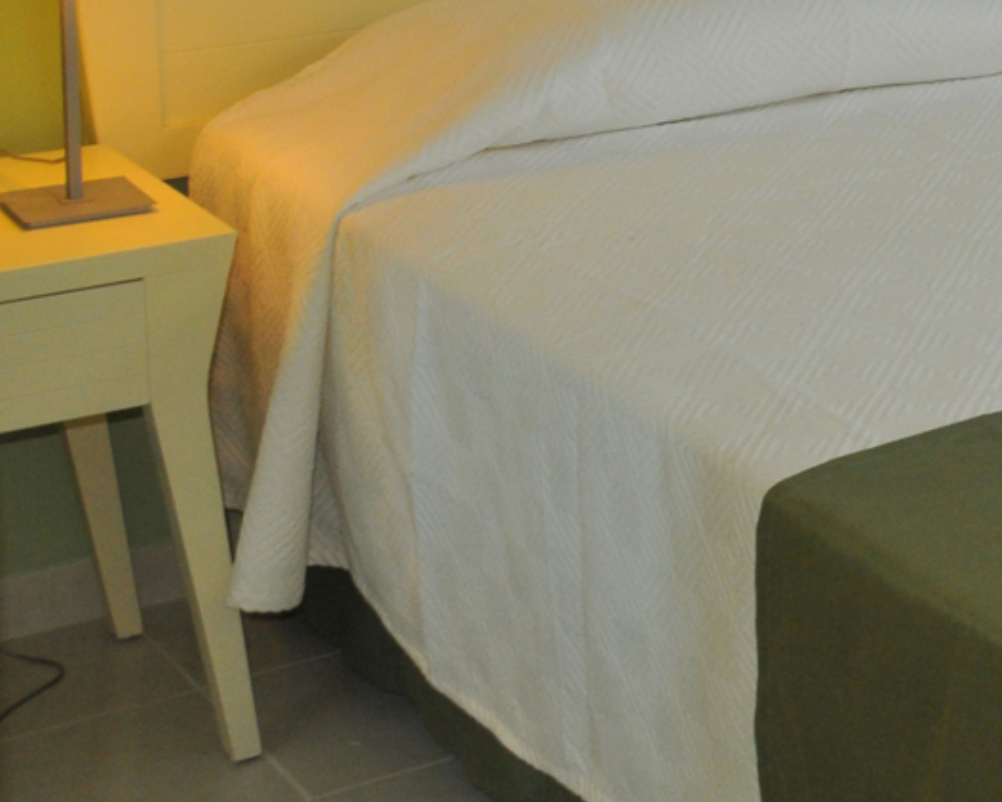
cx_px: 1869
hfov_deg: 16.3
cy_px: -200
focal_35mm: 96
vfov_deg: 15.4
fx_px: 2848
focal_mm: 18
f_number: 6.3
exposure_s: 1/60
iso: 500
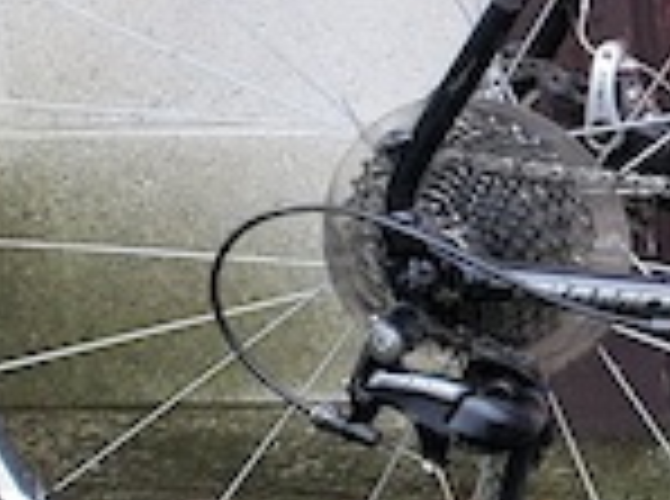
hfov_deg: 12.0
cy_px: -167
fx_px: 2703
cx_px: 1488
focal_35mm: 140
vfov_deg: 10.3
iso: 100
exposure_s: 1/60
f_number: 2.4
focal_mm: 4.3
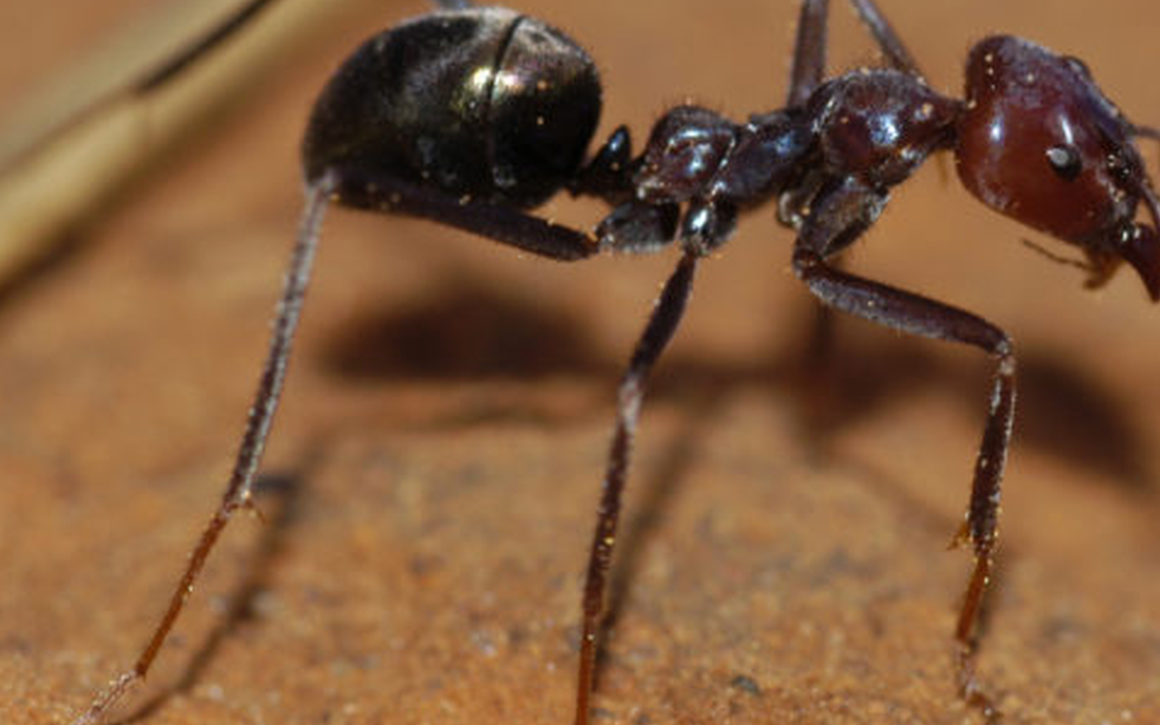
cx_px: 790
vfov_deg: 3.8
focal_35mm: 344
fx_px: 10877
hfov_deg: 6.1
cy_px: 77
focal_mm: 105
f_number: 16
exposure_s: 1/160
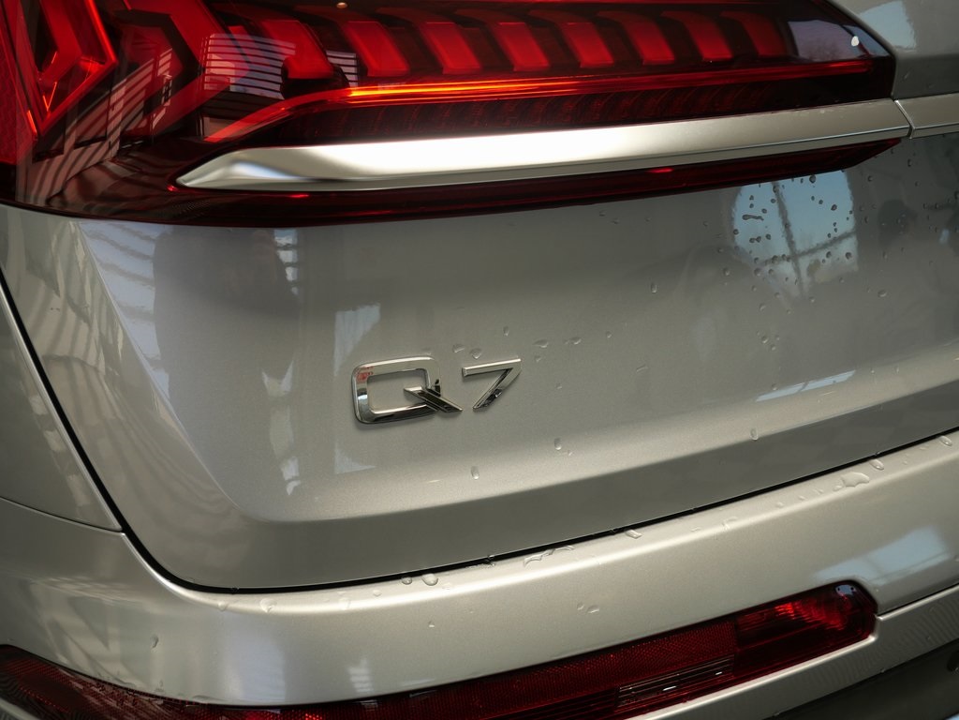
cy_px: 360
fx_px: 1219
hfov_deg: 42.9
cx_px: 480
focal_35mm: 44
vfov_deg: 32.9
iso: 250
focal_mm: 22
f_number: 5
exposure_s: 1/200
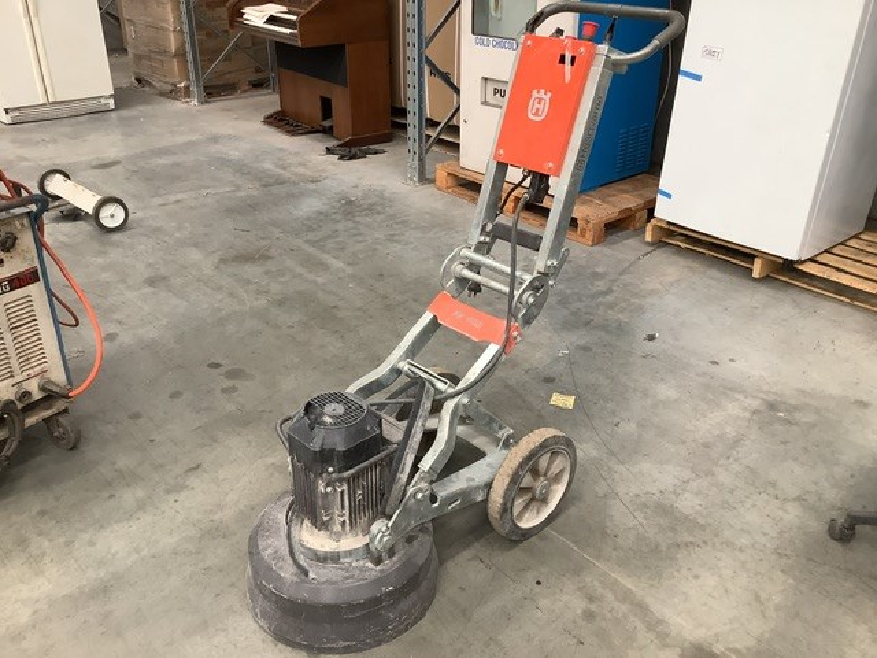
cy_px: 329
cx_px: 438
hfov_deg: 58.4
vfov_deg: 45.4
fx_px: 785
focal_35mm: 31
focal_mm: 3.3
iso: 125
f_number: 2.4
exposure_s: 1/50
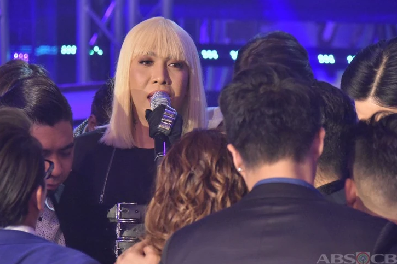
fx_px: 4013
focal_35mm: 364
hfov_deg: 5.7
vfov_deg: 3.8
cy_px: 140
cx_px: 195
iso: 5000
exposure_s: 1/125
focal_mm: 220
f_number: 8
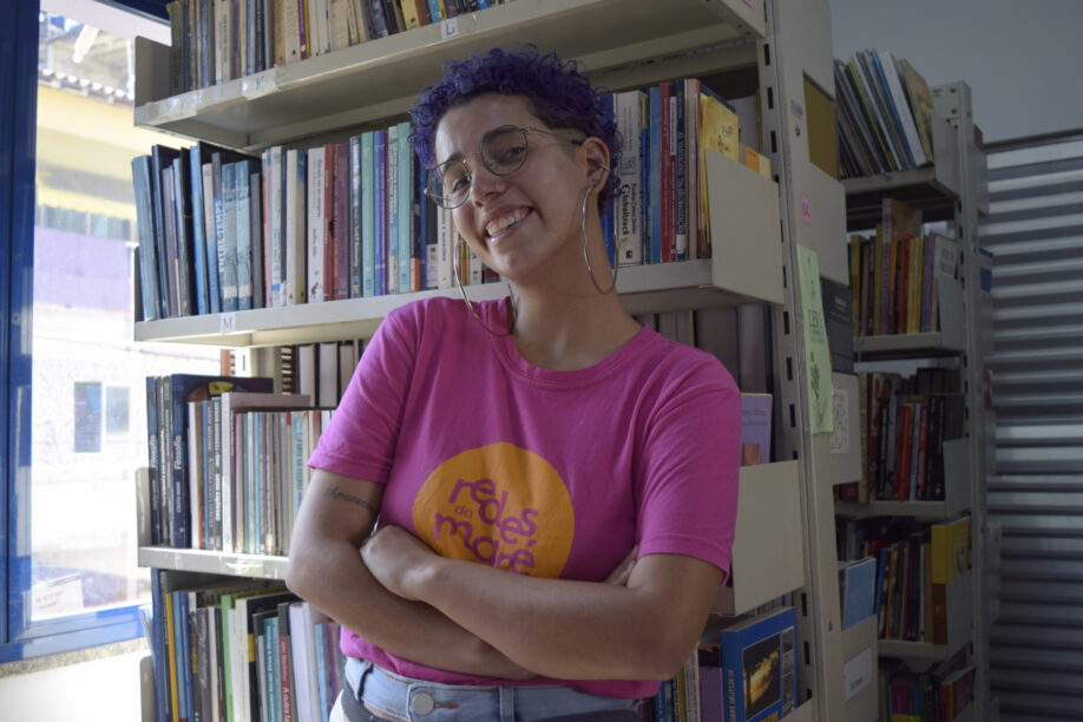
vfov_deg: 35.9
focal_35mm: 37
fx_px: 1113
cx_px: 528
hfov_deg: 51.9
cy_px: 353
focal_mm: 24
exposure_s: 1/60
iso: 100
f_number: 4
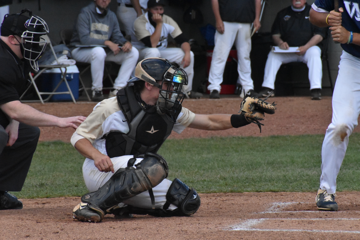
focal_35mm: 450
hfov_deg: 4.6
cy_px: 120
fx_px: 4500
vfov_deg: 3.1
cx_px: 180
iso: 6400
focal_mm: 300
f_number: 13
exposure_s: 1/3200
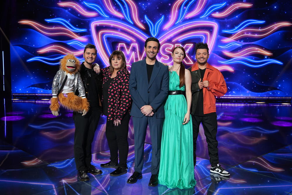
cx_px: 146
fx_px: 300
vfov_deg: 36.0
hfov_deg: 51.9
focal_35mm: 37
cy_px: 98
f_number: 5.6
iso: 2000
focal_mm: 37
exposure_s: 1/160
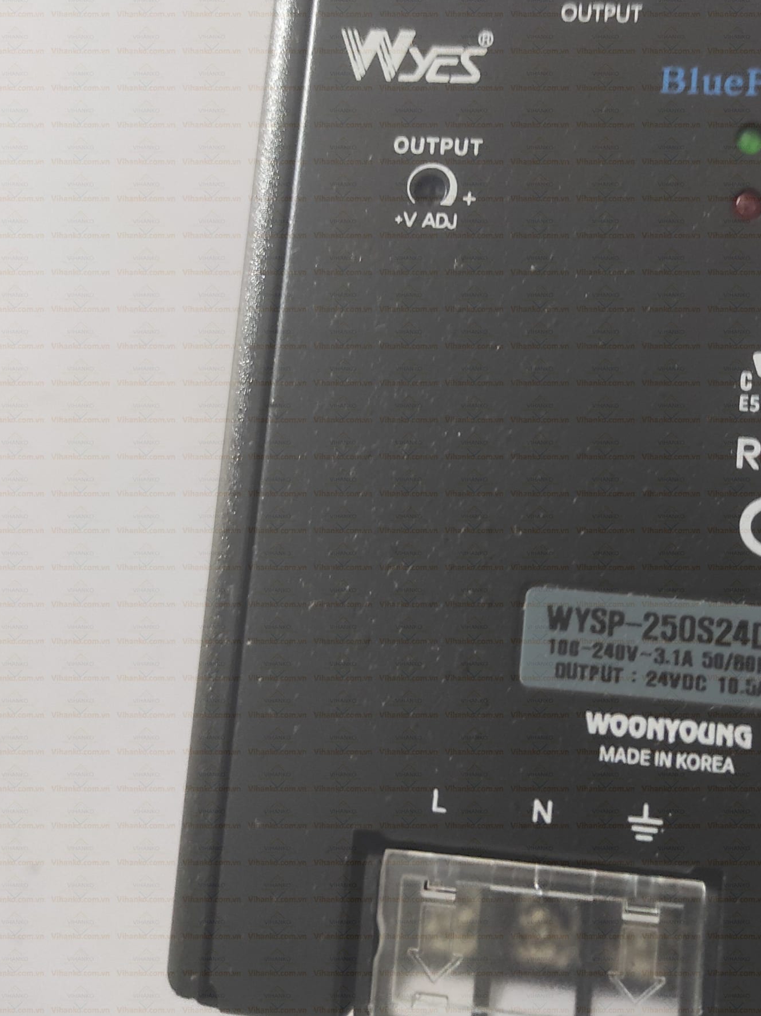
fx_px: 1057
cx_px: 530
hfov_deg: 39.0
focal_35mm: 36
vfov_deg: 51.2
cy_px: 423
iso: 1456
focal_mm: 5.43
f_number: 1.89
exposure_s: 1/20
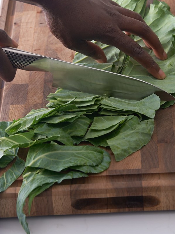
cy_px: 93
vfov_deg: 20.2
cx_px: 101
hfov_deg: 15.2
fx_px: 654
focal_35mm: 97
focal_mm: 75
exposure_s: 1/200
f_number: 7.1
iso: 160
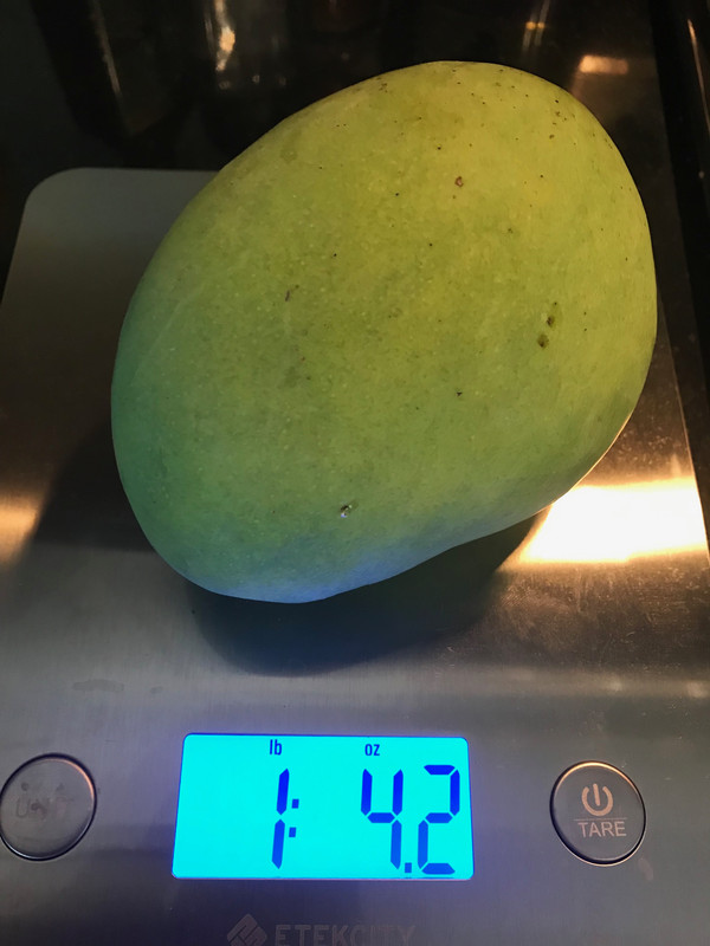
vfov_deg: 63.4
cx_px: 355
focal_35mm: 28
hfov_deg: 49.7
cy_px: 473
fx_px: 766
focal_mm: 3.99
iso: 50
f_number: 1.8
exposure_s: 1/15
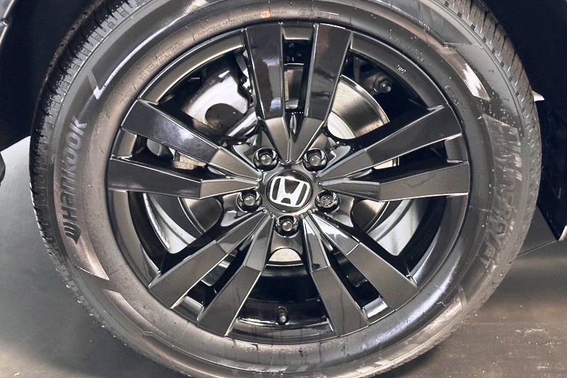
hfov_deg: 32.4
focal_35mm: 62
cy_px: 159
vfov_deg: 21.9
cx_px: 287
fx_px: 976
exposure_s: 1/24
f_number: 1.78
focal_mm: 6.86
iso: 640
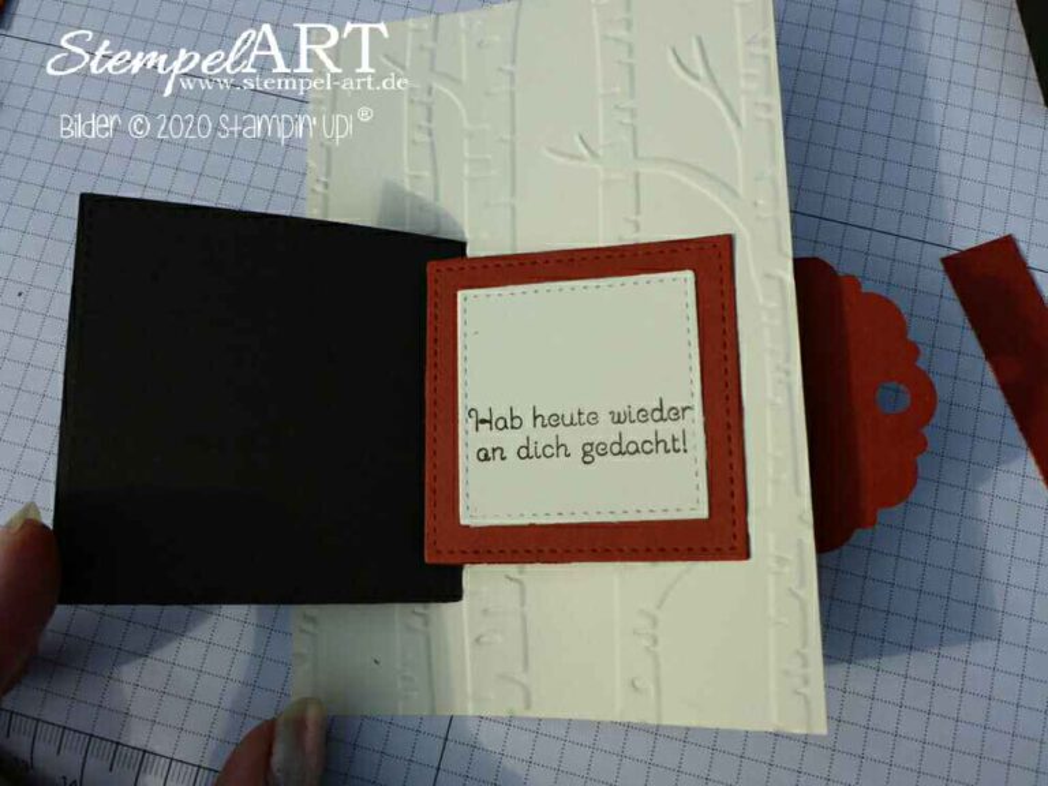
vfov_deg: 49.7
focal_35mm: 28
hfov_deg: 63.4
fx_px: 848
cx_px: 524
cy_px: 393
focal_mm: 4.9
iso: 100
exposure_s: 1/500
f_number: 3.3
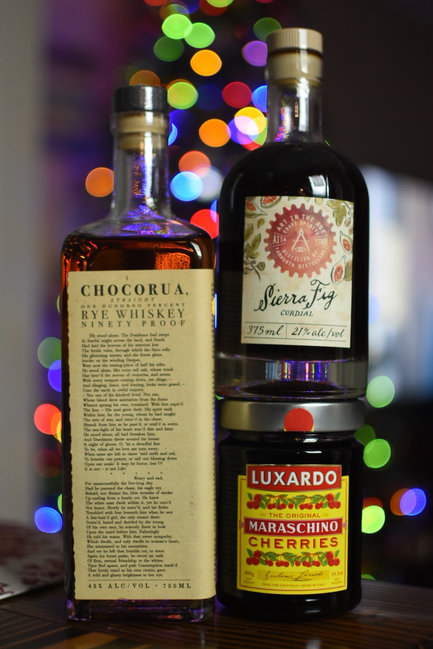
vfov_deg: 36.5
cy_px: 335
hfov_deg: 24.8
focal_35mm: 55
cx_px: 210
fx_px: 984
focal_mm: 35
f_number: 1.8
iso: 1000
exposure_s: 1/160
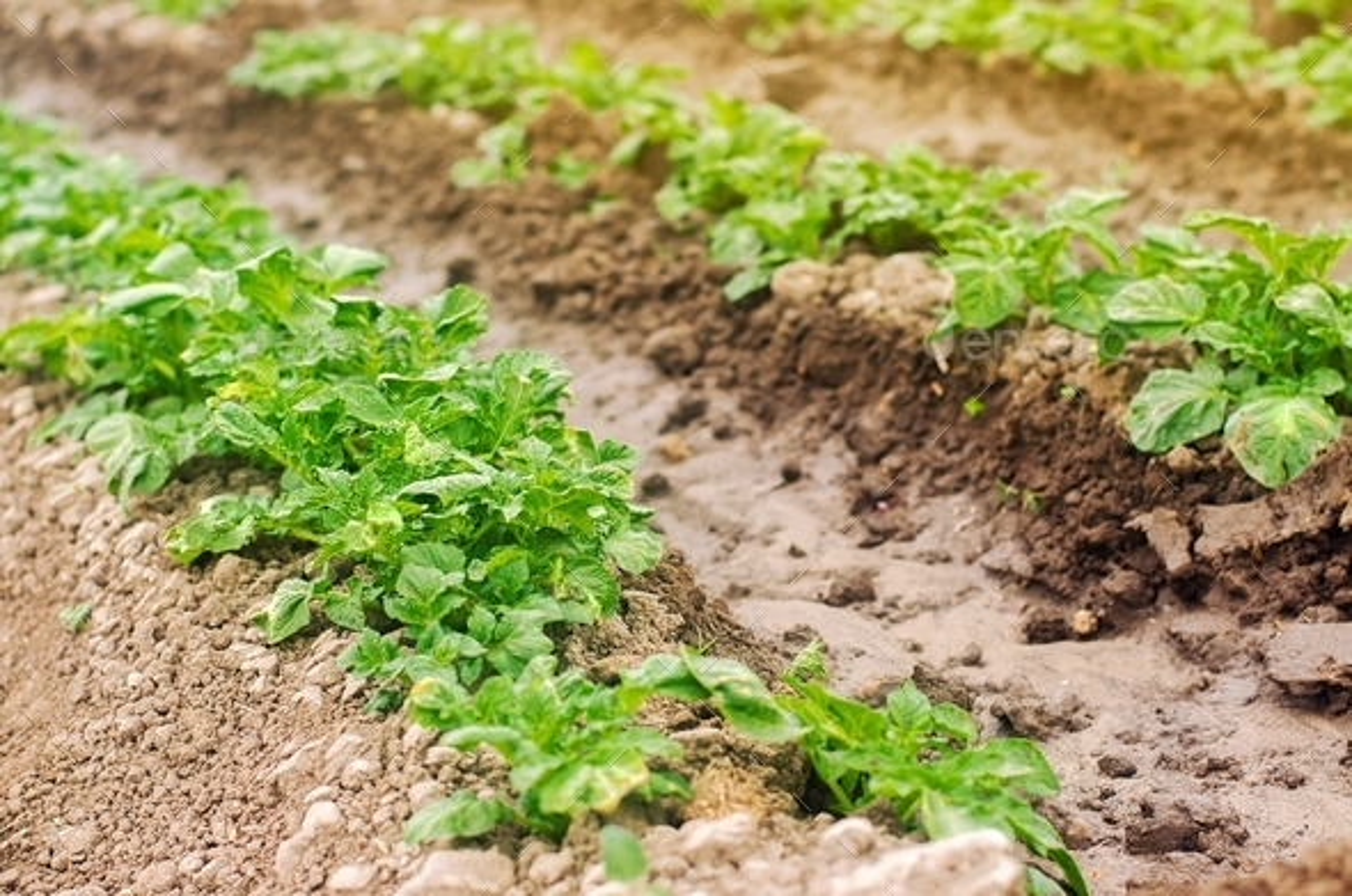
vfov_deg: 18.1
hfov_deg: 27.0
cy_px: 448
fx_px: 2811
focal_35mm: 75
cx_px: 676
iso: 100
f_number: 4
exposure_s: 1/125
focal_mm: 50
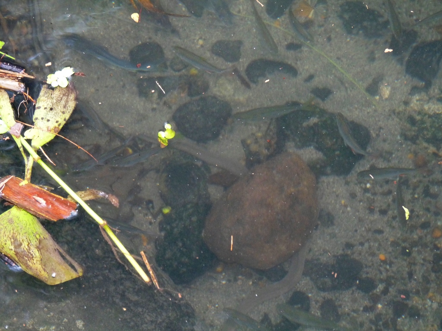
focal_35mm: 113
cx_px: 221
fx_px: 1443
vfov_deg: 13.1
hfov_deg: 17.4
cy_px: 166
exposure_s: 1/80
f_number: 3.6
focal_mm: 20.1
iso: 250
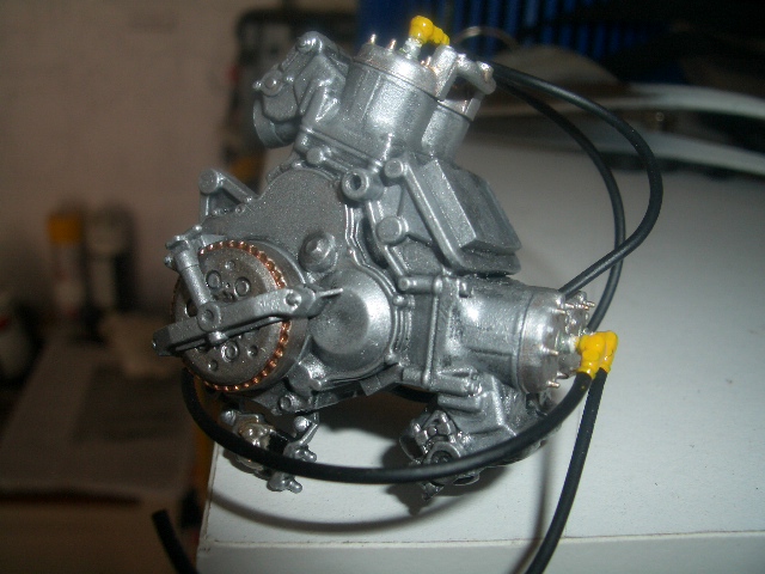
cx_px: 382
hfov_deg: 52.6
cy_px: 287
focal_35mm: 35
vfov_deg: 40.7
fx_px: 773
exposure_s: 1/60
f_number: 4.3
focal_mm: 5.8
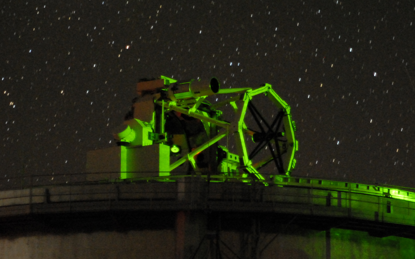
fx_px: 679
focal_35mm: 60
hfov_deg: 34.0
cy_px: 223
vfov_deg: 21.3
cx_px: 218
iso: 1600
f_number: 2.8
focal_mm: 24
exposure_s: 30
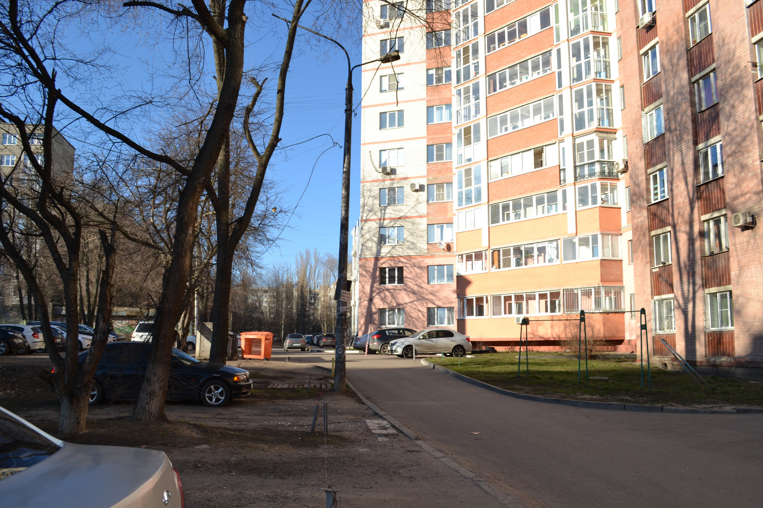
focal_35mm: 30
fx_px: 636
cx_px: 382
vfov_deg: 43.6
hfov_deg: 61.9
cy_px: 254
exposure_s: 1/200
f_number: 6.3
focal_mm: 20
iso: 100
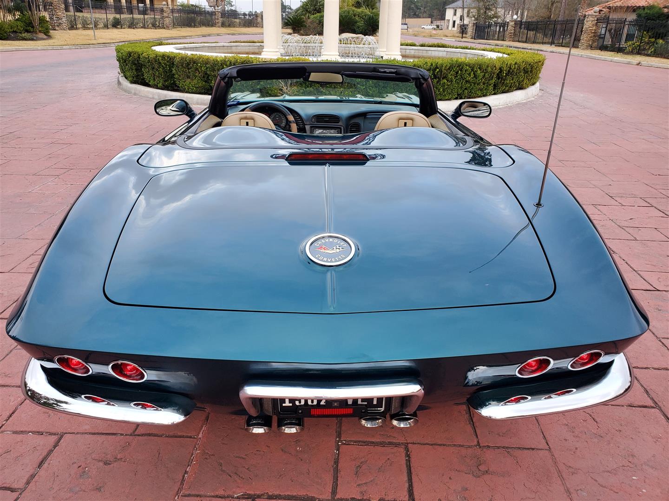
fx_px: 502
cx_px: 334
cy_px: 250
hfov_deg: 67.3
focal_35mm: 26
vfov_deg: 53.1
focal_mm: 4.3
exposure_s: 1/100
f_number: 2.4
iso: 100
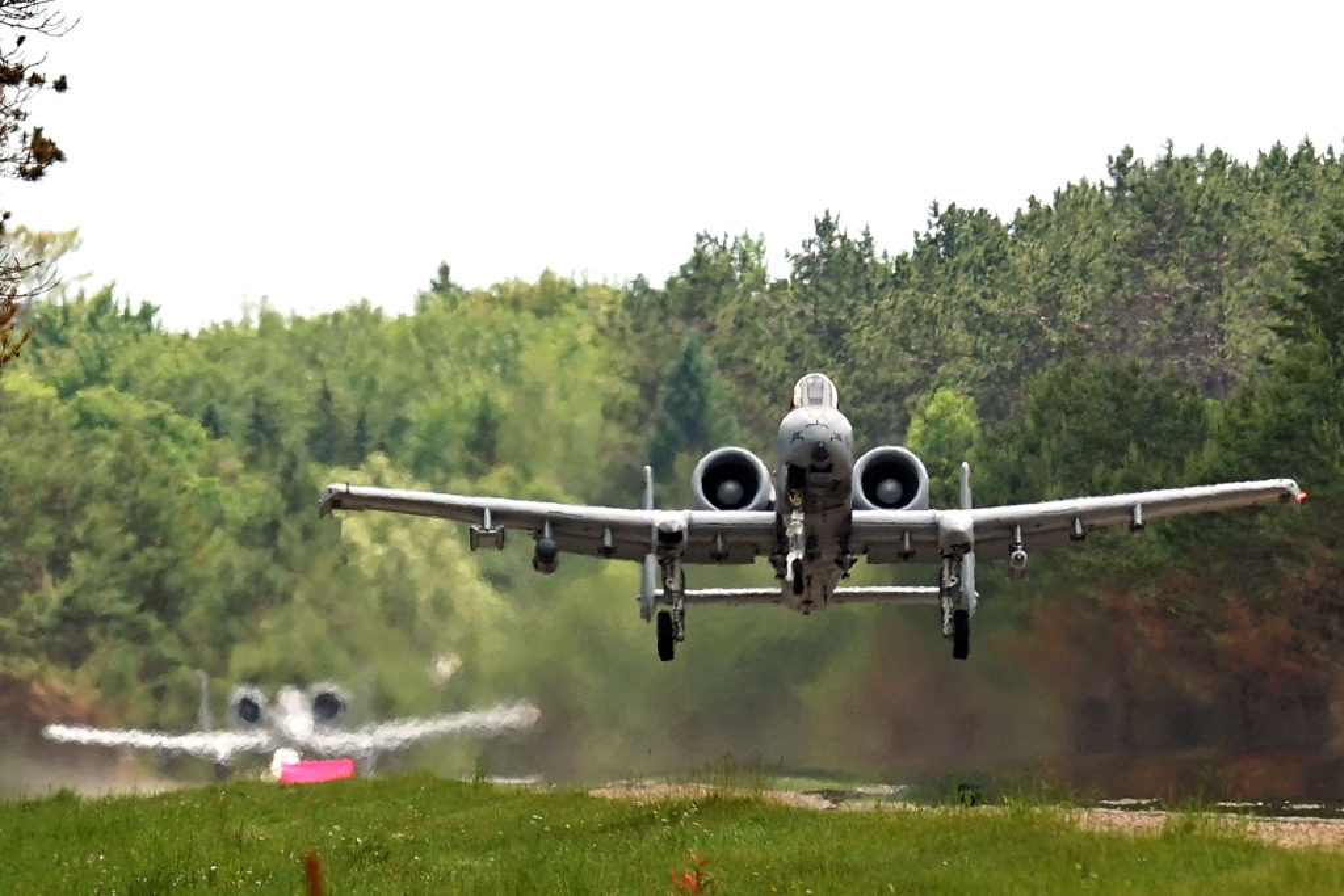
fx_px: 18668
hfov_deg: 4.1
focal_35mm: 500
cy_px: 448
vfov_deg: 2.8
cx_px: 672
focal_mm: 500
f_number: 9
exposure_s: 1/400
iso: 250
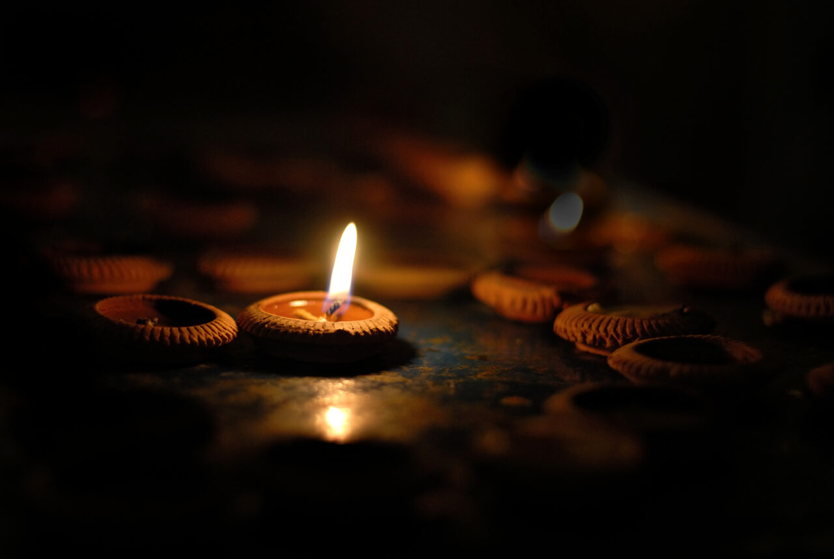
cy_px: 280
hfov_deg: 27.0
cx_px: 417
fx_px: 1740
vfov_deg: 18.2
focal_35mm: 75
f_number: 2
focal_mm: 50
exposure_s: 1/100
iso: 320
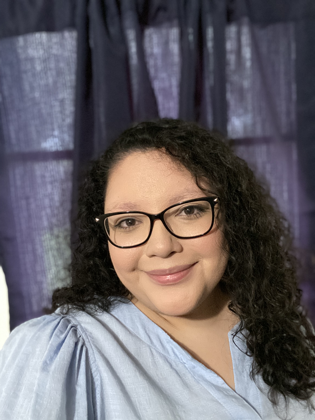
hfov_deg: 46.8
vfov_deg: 60.0
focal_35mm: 30
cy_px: 210
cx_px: 158
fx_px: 364
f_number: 2.2
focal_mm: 2.71
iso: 640
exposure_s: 1/20
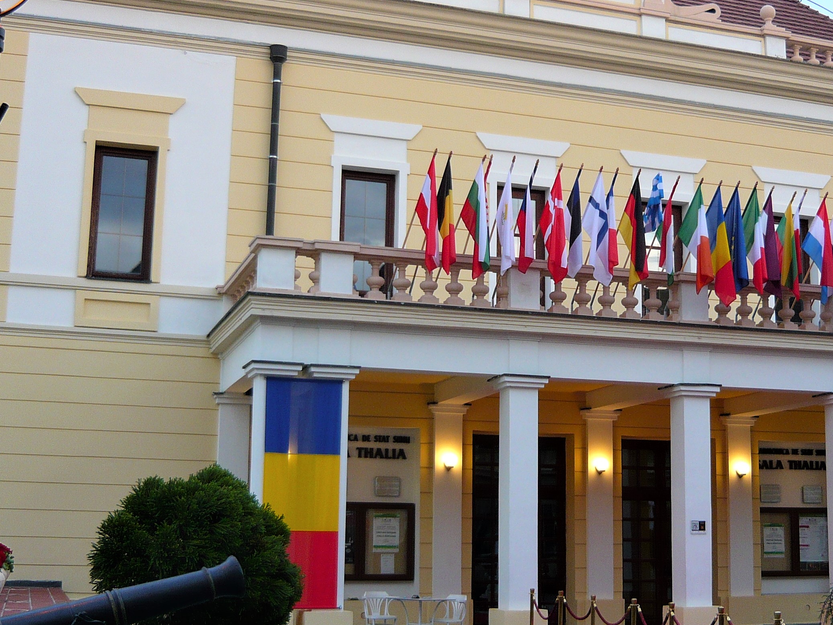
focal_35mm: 52
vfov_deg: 28.0
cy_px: 310
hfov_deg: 36.6
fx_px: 1252
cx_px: 521
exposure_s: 1/30
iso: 100
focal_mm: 5.5
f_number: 2.8
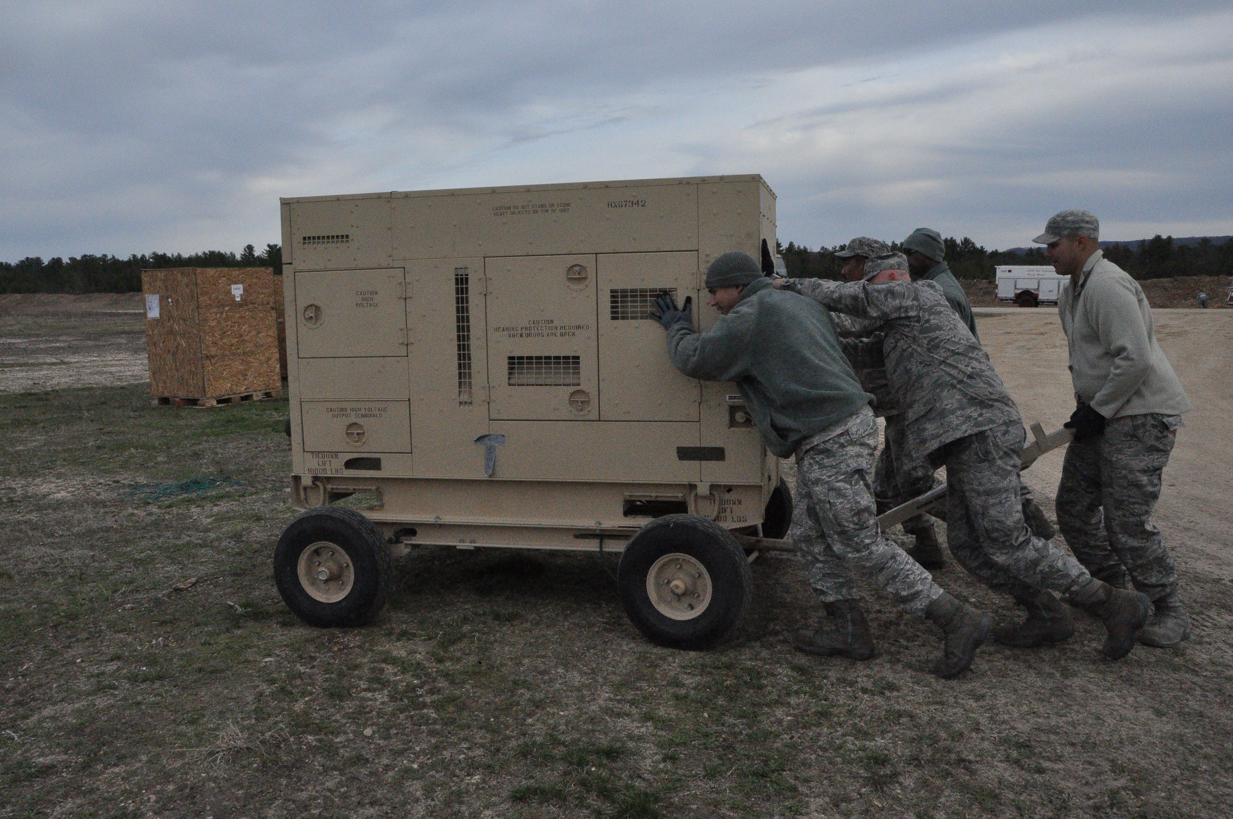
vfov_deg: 43.5
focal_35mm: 30
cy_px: 410
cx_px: 616
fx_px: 1026
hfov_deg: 62.0
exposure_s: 1/1000
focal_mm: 20
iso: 3200
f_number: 16
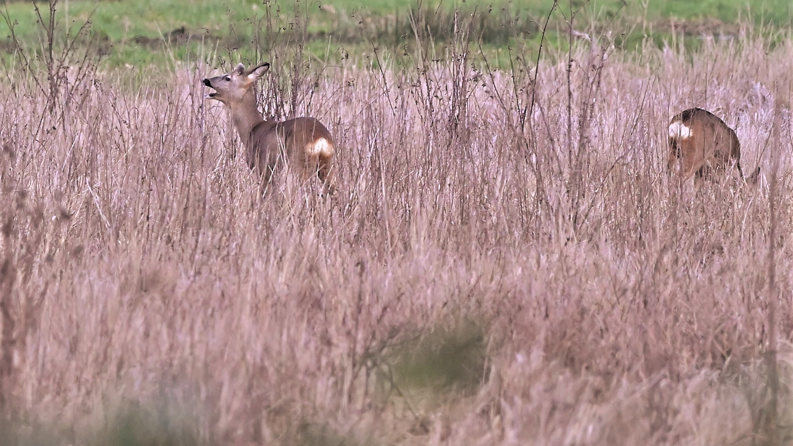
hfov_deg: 2.3
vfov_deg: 1.3
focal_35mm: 945
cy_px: 208
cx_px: 396
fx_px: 19874
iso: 6400
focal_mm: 600
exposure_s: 1/200
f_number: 6.3
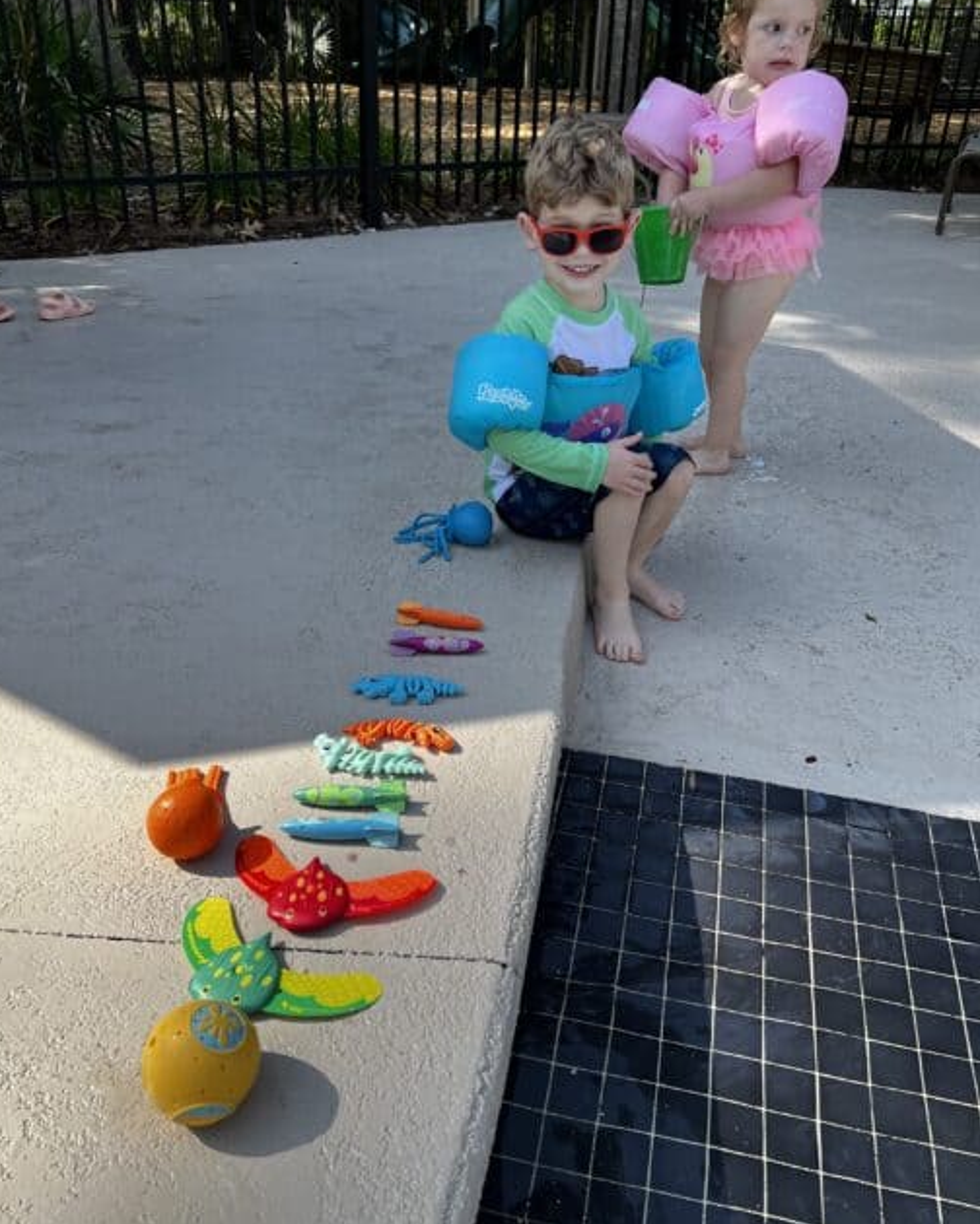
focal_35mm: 29
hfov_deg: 50.0
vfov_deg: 60.4
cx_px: 480
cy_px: 606
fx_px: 1051
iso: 50
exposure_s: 1/1553
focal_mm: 5.7
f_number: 1.5
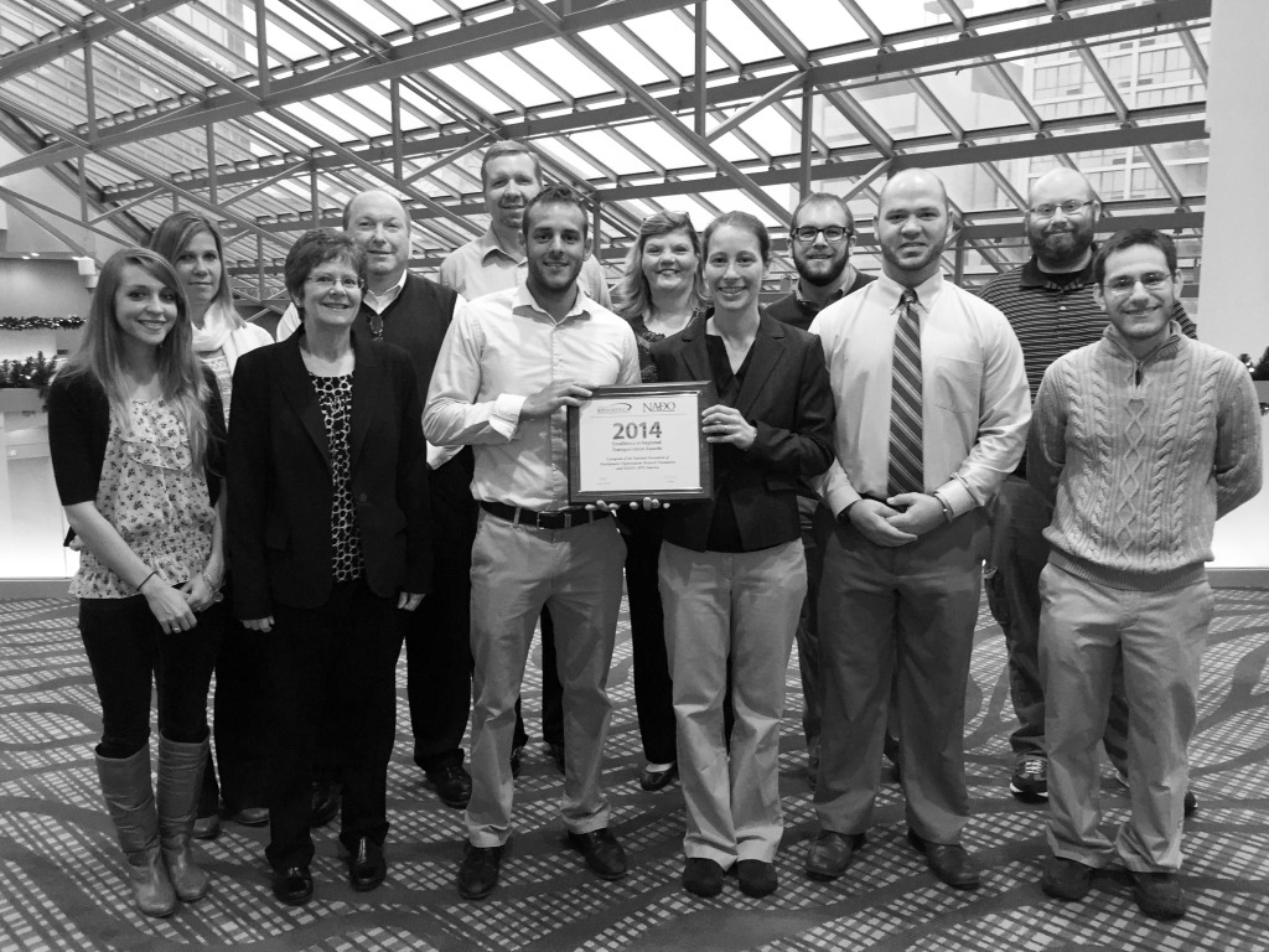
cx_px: 634
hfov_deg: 61.7
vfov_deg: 48.2
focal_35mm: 29
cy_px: 476
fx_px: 1063
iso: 200
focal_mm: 4.15
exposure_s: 1/30
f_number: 2.2
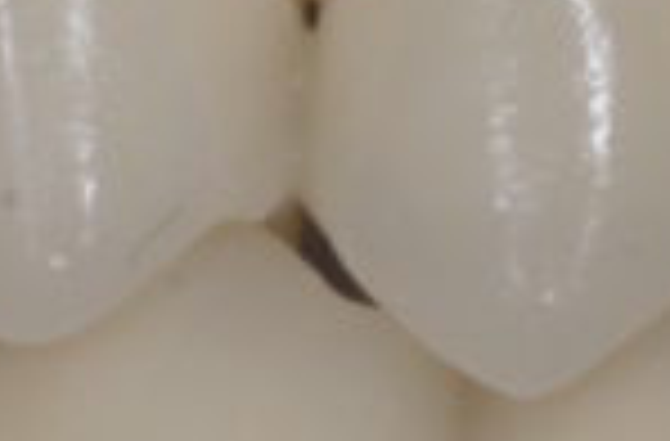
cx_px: 342
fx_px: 15327
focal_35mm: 827
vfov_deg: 1.6
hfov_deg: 2.5
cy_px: 241
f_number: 29
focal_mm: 70
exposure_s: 1/250
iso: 500
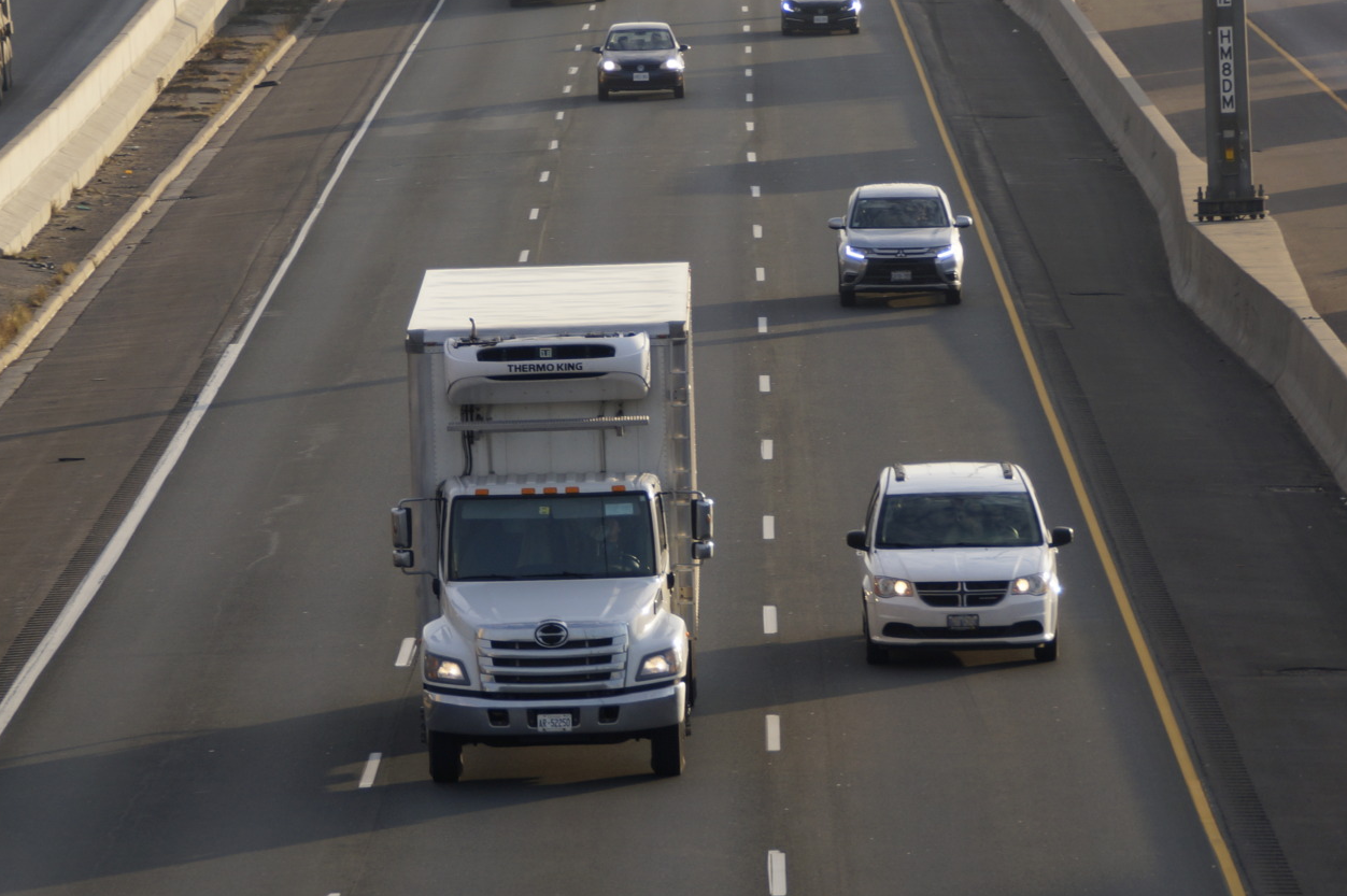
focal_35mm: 319
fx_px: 11928
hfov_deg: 6.5
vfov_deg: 4.3
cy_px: 314
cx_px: 634
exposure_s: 1/250
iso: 100
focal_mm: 130
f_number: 5.6
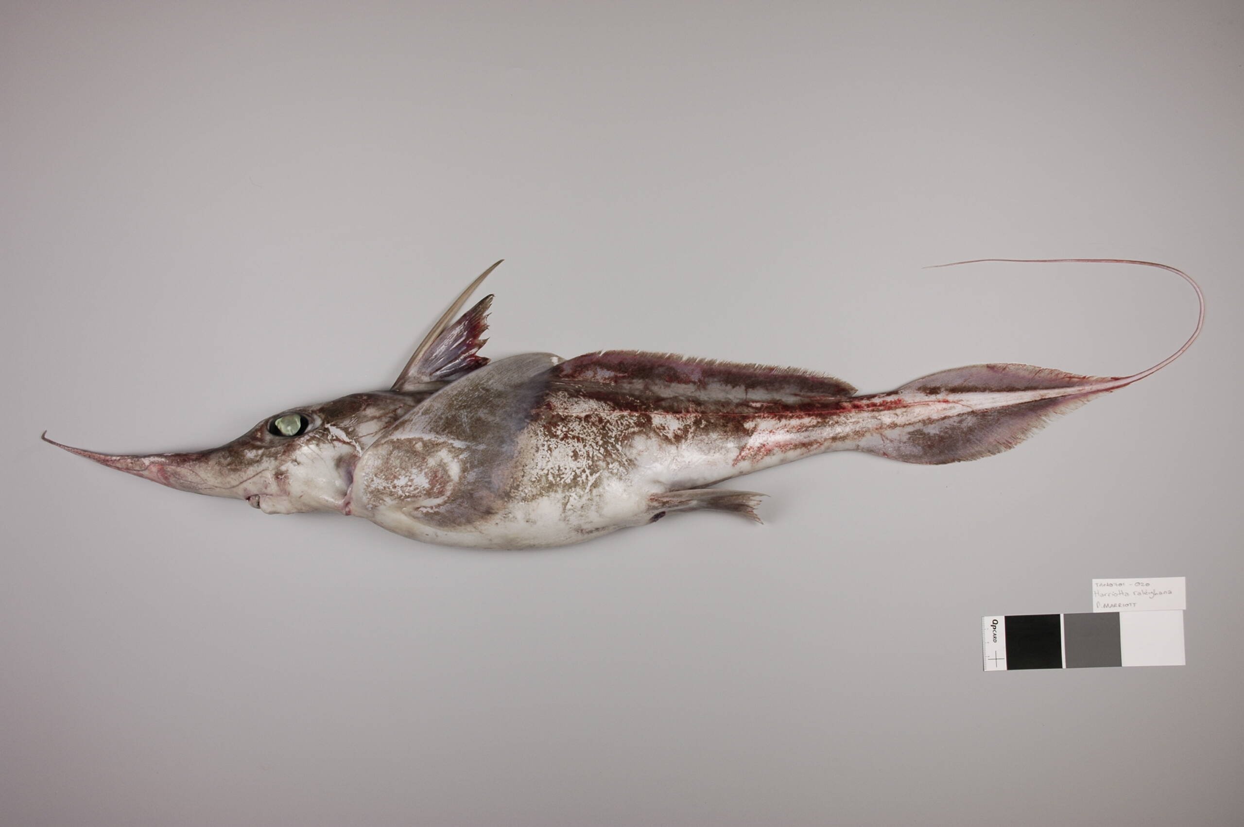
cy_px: 414
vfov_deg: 34.1
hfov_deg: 49.6
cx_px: 622
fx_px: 1346
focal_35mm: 39
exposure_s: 1/60
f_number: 5.6
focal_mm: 26
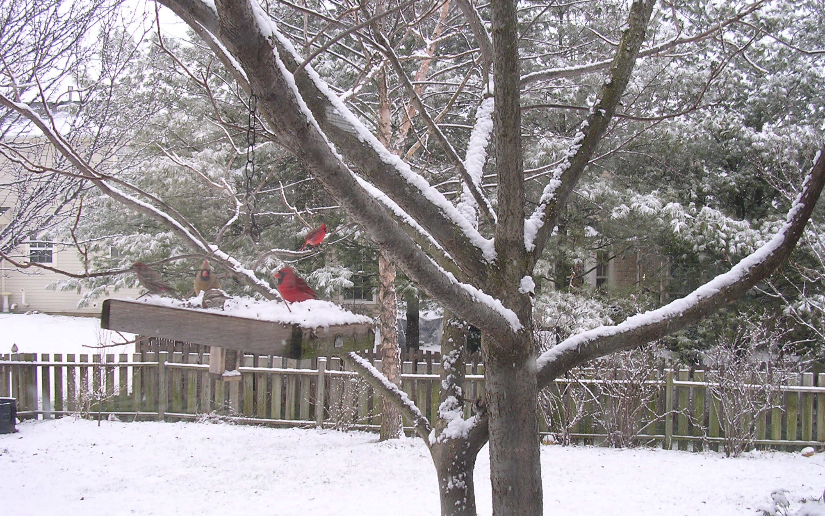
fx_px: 922
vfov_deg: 31.3
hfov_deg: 48.2
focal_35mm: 41
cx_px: 416
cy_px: 257
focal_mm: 5.8
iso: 100
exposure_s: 1/146
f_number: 2.8
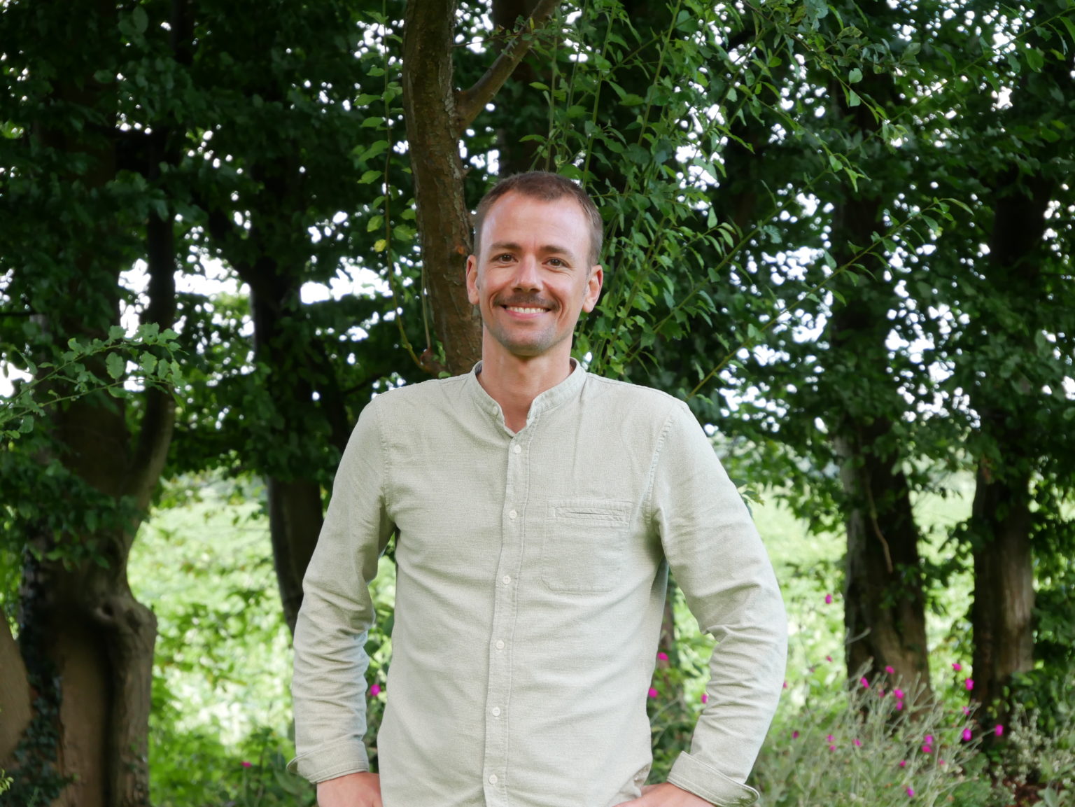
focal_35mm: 120
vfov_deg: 12.4
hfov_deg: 16.4
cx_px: 538
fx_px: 3728
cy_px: 404
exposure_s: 1/125
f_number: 5.6
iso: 800
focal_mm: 60
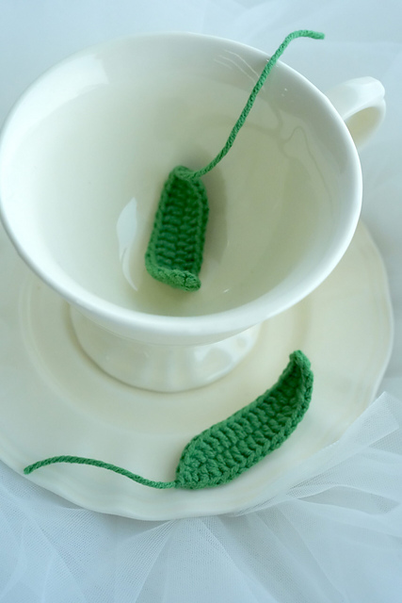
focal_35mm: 70
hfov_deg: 19.5
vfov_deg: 28.8
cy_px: 302
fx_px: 1172
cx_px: 201
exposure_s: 1/1600
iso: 5000
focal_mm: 70
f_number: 8
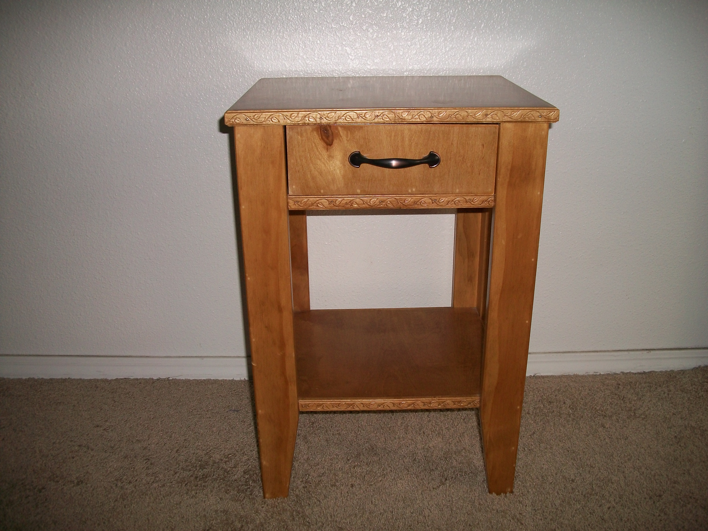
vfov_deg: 44.2
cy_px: 266
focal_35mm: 32
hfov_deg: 56.8
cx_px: 354
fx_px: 654
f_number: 2.9
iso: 80
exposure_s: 1/30
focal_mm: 5.7
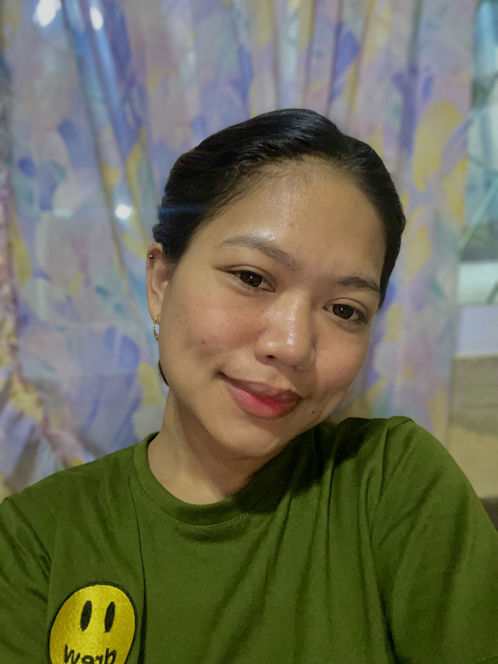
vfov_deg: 60.0
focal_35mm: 30
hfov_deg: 46.8
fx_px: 575
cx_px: 249
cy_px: 332
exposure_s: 1/30
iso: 320
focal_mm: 2.71
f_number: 2.2
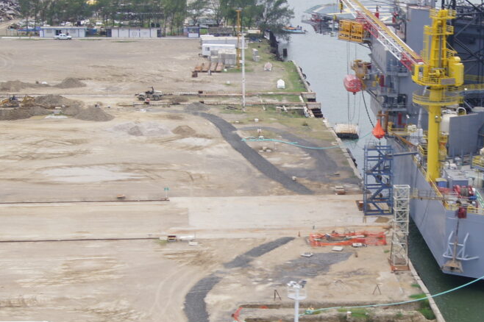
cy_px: 201
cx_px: 423
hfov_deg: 20.5
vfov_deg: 13.9
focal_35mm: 98
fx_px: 1317
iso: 100
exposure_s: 1/125
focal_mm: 28
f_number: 13
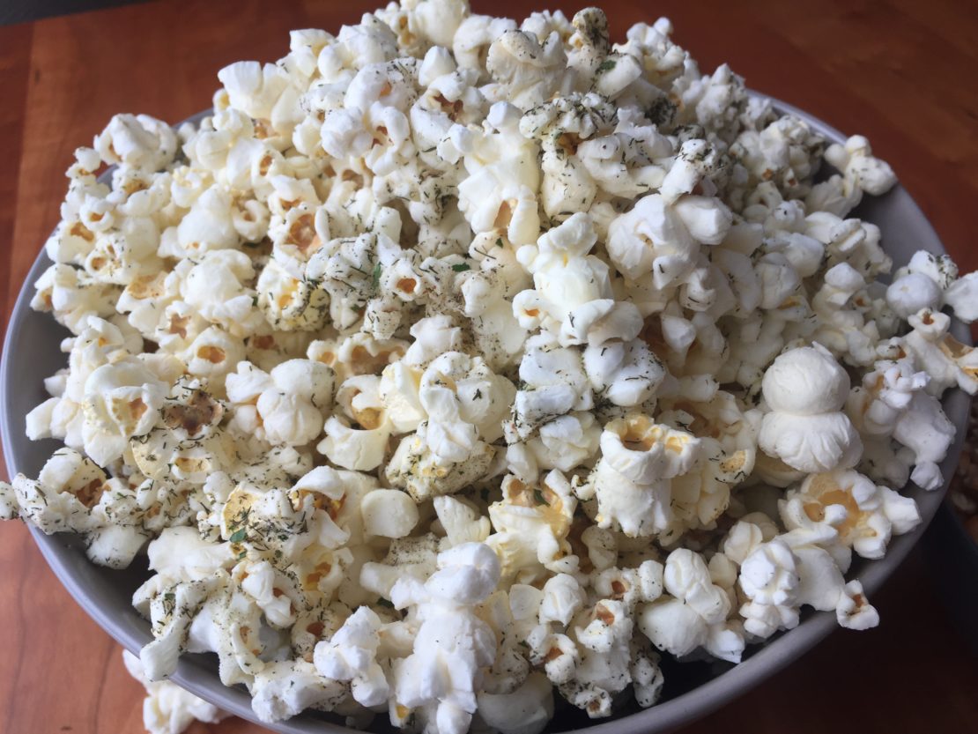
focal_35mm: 29
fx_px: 820
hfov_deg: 61.6
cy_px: 367
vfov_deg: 48.2
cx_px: 489
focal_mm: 4.15
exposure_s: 1/60
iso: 32
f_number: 2.2
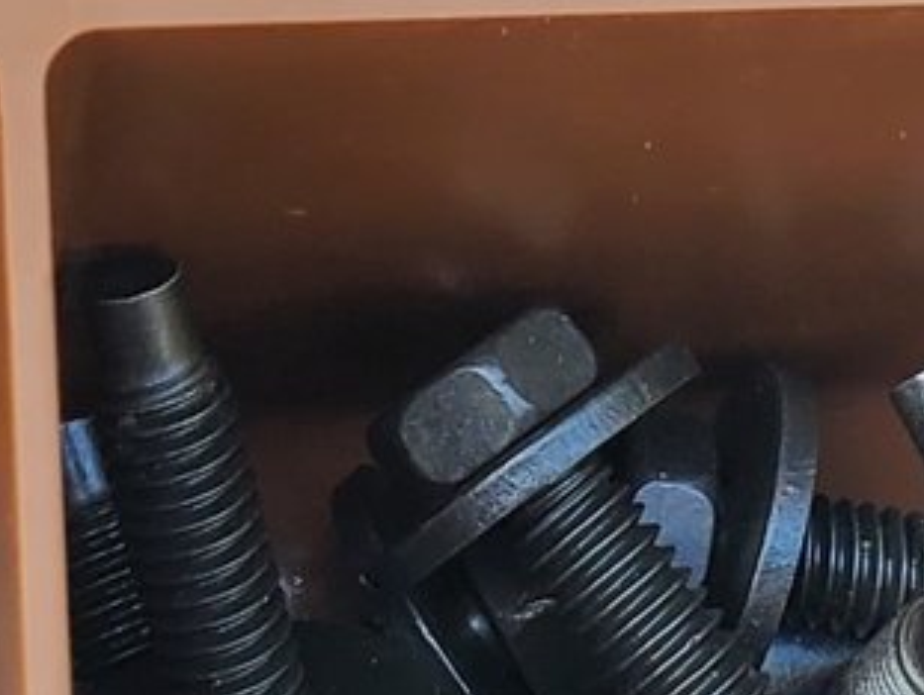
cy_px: -104
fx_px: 4463
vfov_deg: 8.8
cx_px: 193
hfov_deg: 11.8
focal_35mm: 167
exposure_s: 1/120
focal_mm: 4.3
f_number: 2.4
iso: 50
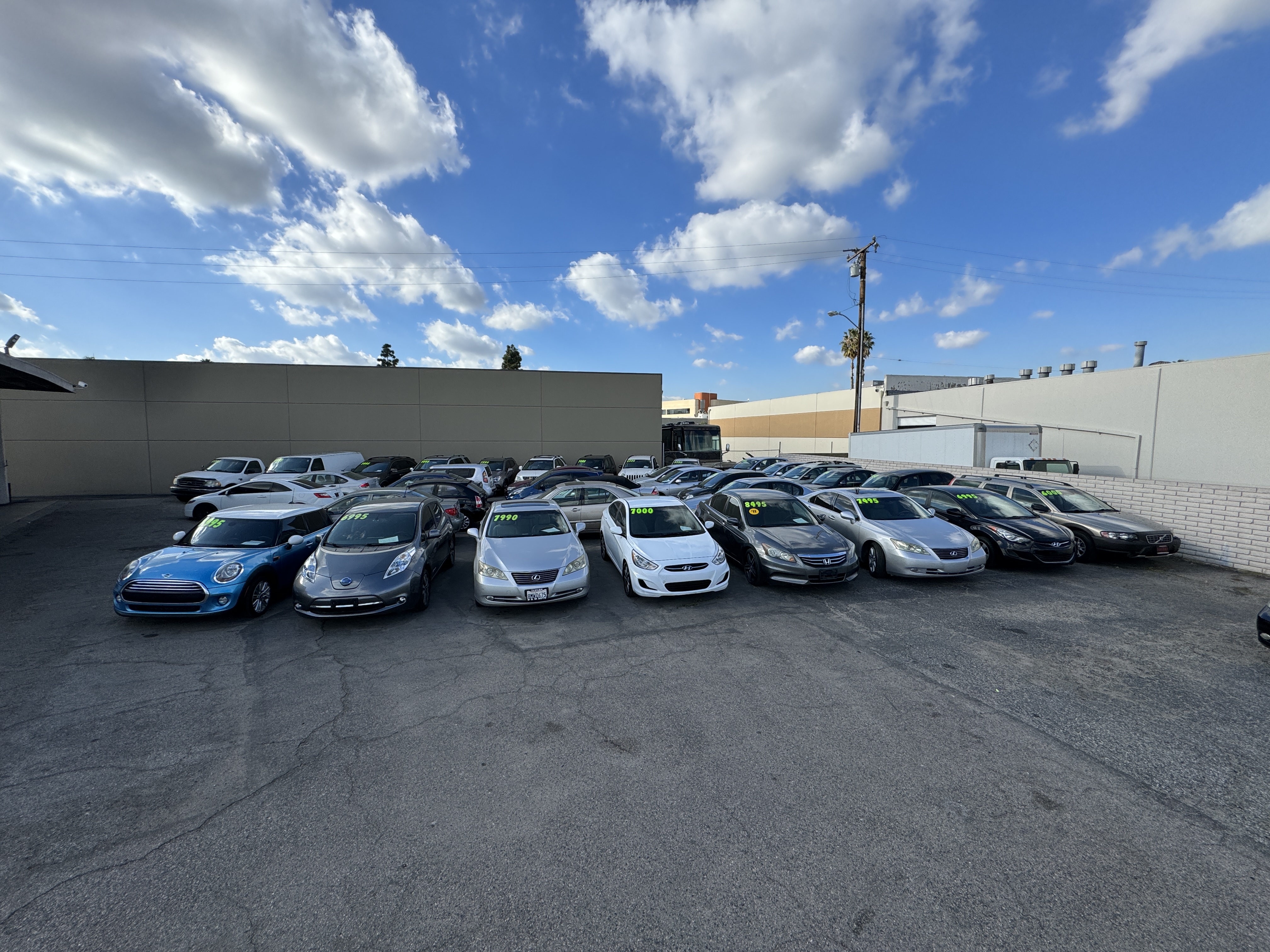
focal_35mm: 14
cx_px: 635
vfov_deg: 85.7
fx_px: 514
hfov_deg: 102.1
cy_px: 476
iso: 50
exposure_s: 1/1880
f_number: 2.2
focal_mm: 2.22
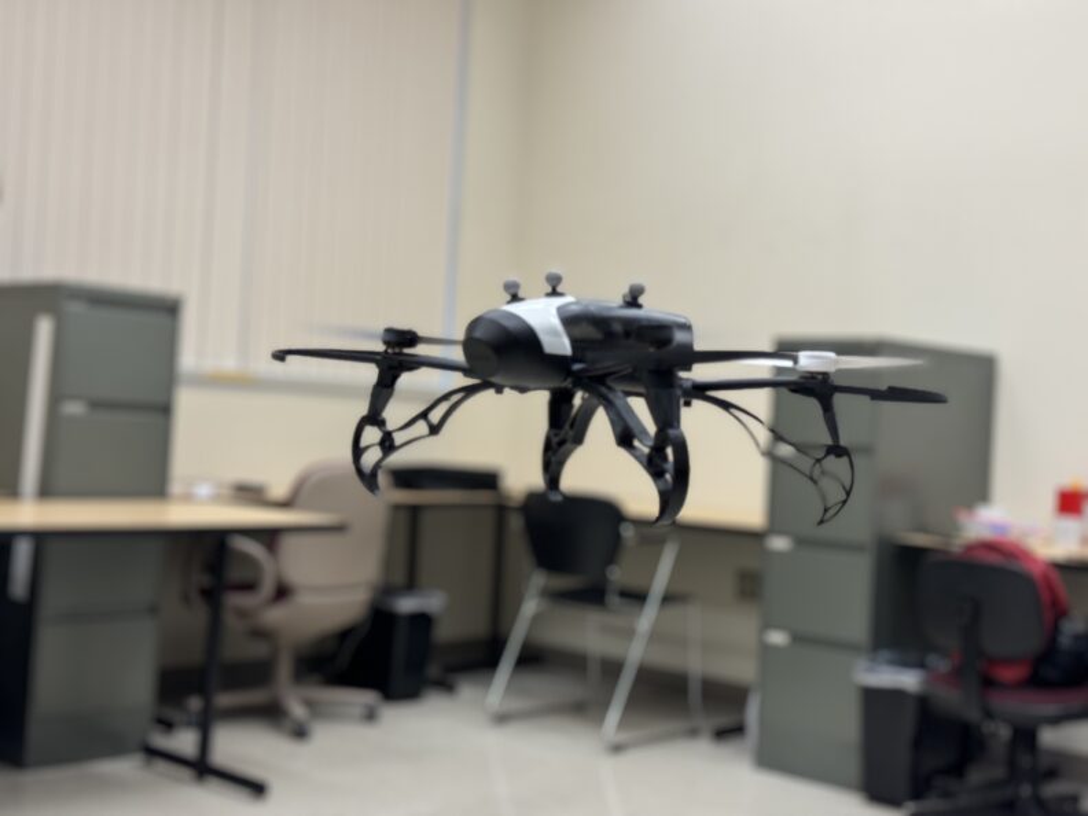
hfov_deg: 39.7
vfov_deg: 30.3
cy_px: 408
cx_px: 544
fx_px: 1509
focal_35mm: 48
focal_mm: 6.86
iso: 80
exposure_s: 1/121
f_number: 1.78
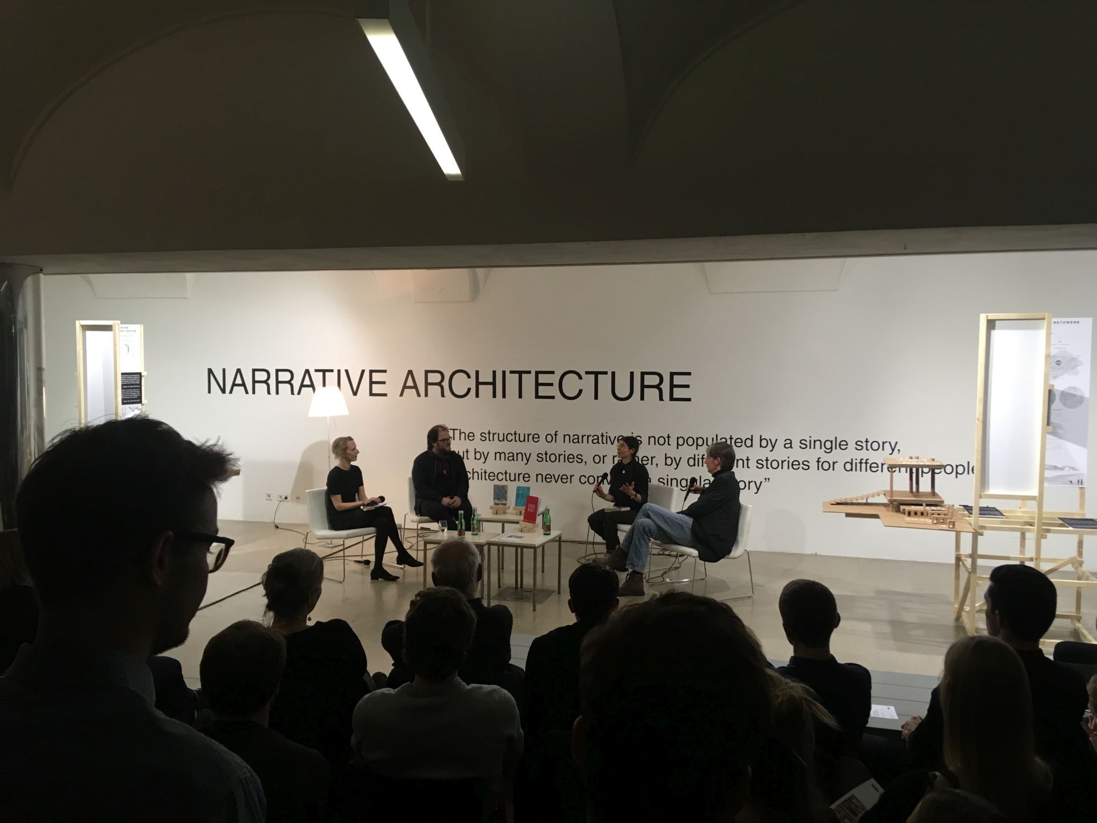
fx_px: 919
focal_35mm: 29
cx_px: 548
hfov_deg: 61.7
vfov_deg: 48.2
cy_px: 412
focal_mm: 4.15
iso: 100
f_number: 2.2
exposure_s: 1/33
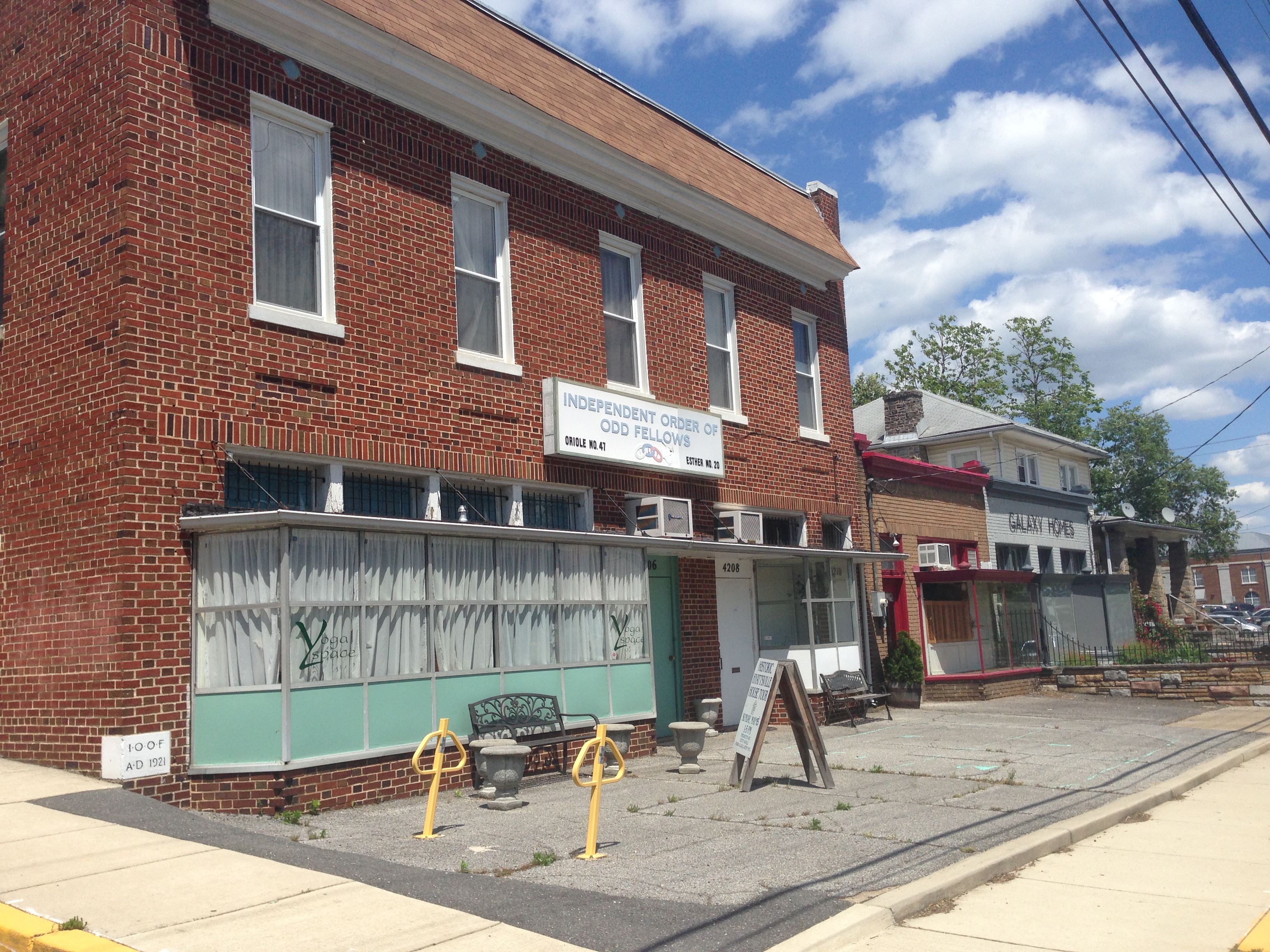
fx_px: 1211
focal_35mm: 33
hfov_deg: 55.4
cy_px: 476
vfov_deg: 42.9
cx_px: 635
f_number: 2.4
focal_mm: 4.12
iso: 50
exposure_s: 1/2262
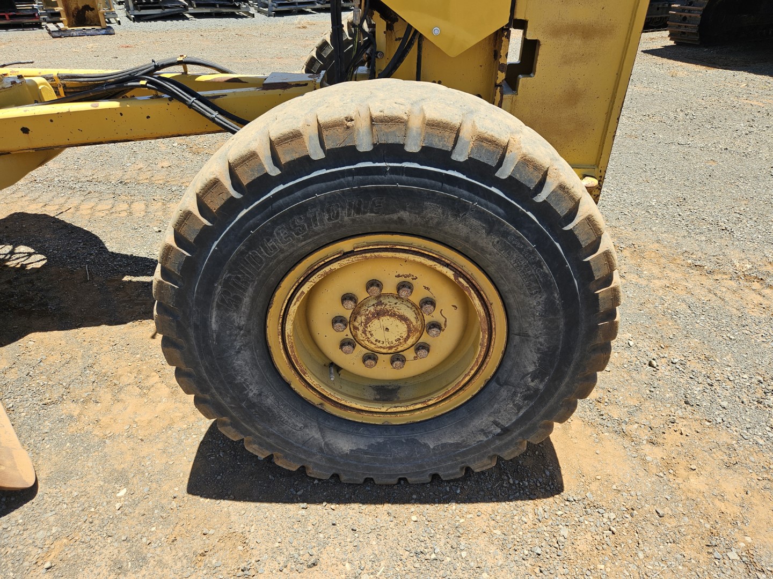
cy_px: 290
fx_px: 514
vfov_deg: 58.9
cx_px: 386
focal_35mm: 23
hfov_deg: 73.9
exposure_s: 1/596
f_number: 1.8
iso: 25
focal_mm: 5.4
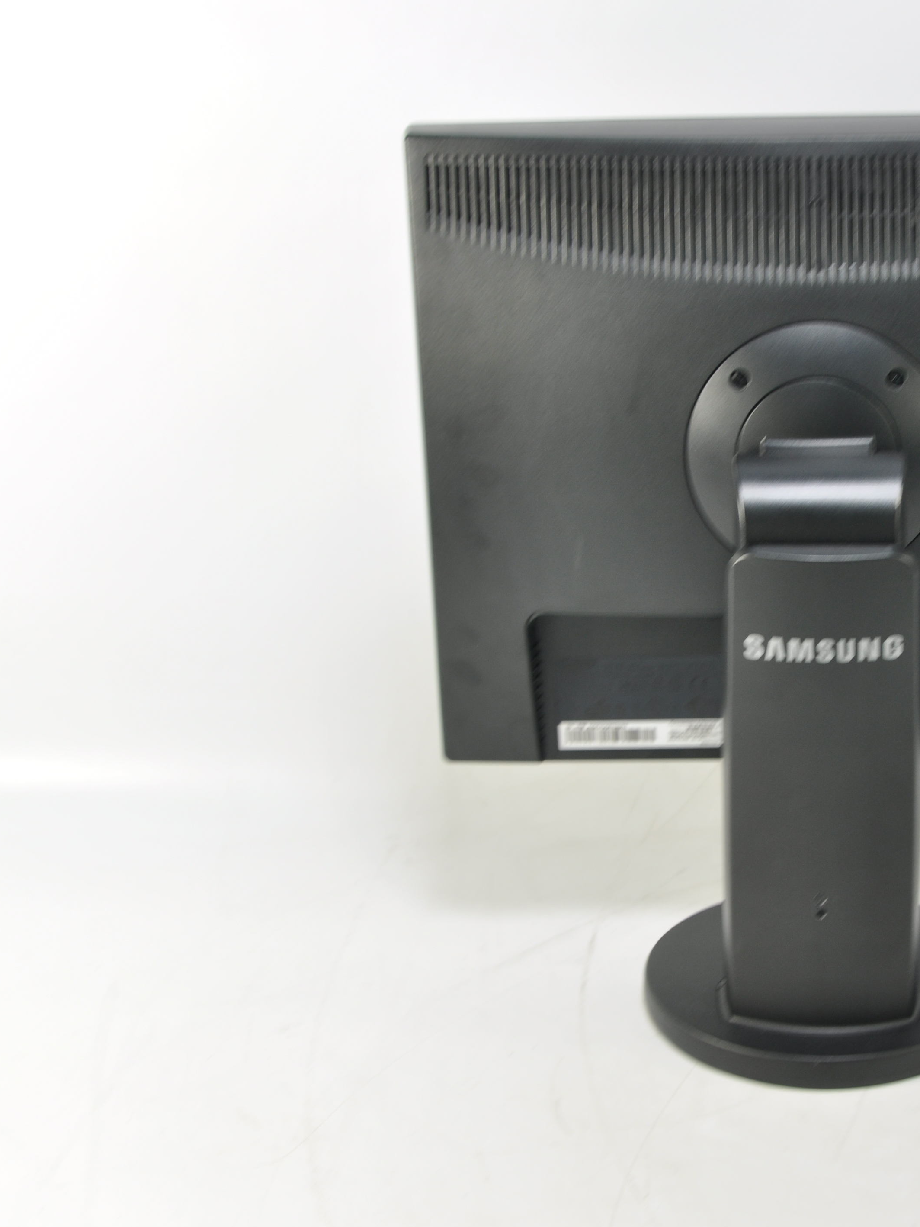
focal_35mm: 61
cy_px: 613
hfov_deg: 23.5
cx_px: 790
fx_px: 2161
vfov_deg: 31.7
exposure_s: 1/80
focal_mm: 28
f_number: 4
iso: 200
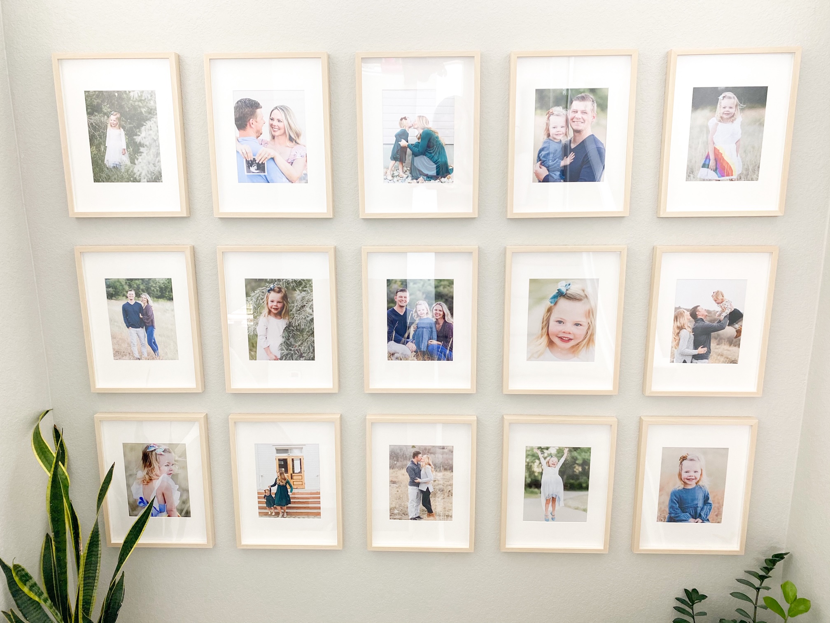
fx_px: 623
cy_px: 312
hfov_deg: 67.3
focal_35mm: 26
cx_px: 415
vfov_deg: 53.1
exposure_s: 1/120
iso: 125
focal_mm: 4.25
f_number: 1.8
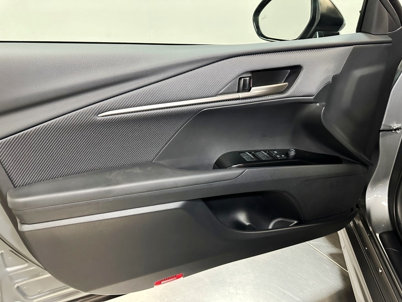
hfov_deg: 71.6
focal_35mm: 24
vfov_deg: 56.8
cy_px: 151
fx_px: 279
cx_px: 201
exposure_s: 1/40
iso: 800
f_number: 1.78
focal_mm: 6.86
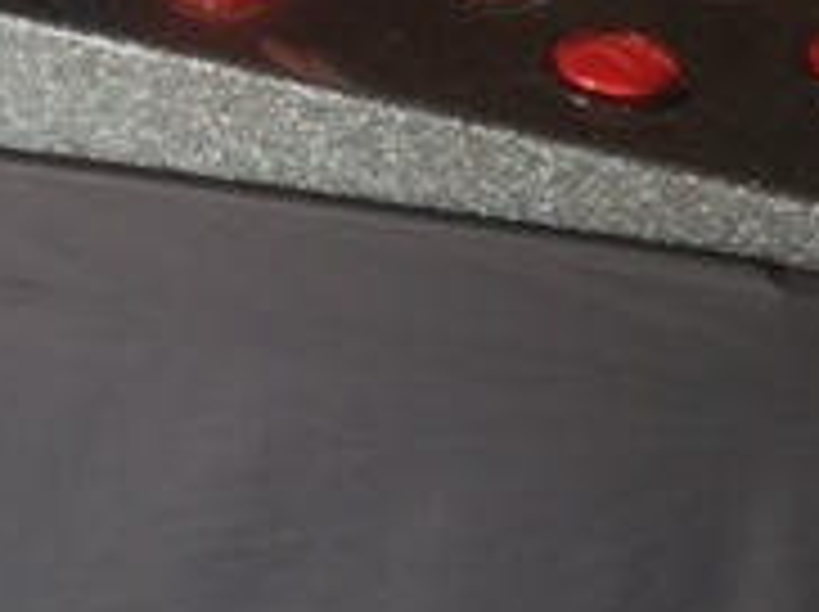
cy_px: -374
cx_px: 126
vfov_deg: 13.4
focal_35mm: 102
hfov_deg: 19.0
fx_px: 2410
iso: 50
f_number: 2.2
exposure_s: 1/15
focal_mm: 4.15
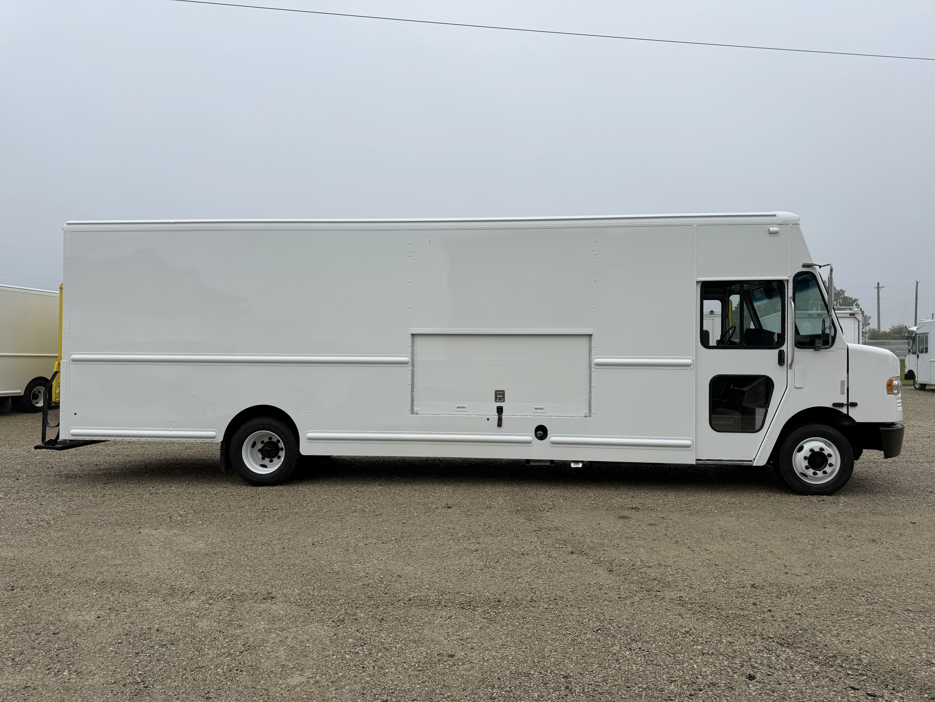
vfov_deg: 56.8
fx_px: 648
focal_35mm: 24
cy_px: 351
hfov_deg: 71.6
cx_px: 468
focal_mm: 6.76
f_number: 1.78
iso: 80
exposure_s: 1/1585
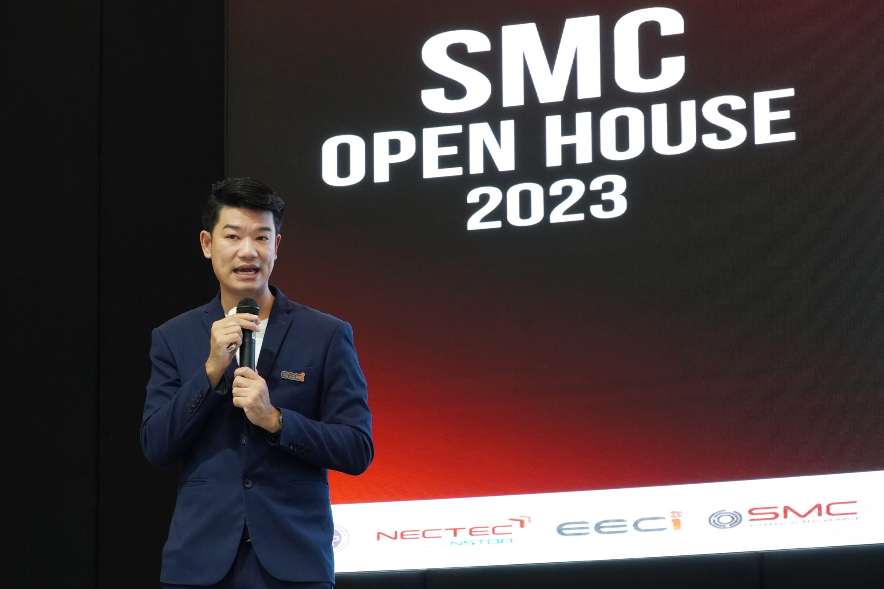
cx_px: 442
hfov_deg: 14.3
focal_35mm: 144
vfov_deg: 9.5
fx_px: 3535
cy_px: 294
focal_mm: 96
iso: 2500
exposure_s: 1/60
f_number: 9
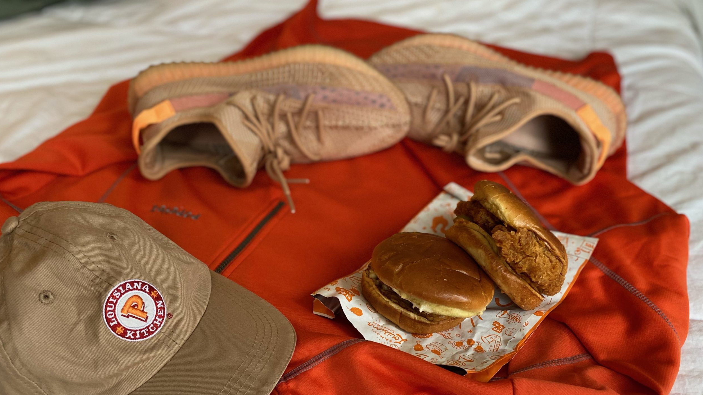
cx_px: 348
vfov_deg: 39.9
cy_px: 250
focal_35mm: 29
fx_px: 541
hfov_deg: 66.1
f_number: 1.8
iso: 250
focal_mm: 4.25
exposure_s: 1/60
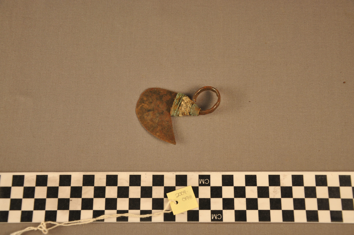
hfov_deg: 38.9
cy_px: 118
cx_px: 177
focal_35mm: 51
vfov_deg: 26.4
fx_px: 501
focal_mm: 34
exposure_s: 1/100
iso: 400
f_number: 5
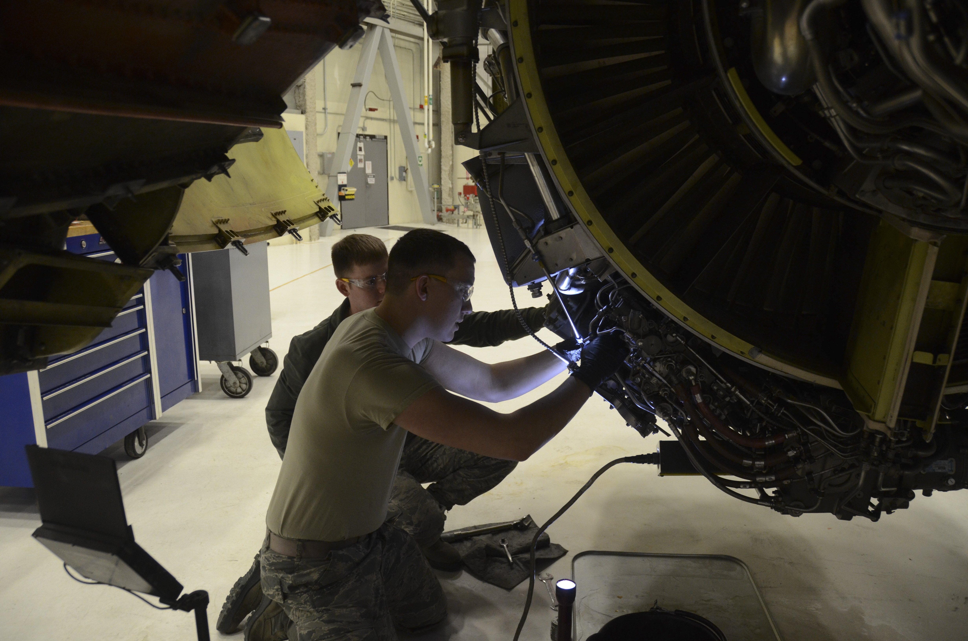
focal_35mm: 27
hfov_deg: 67.5
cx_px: 484
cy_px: 320
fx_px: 724
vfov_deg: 47.7
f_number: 3.5
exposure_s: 1/50
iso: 1250
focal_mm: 18
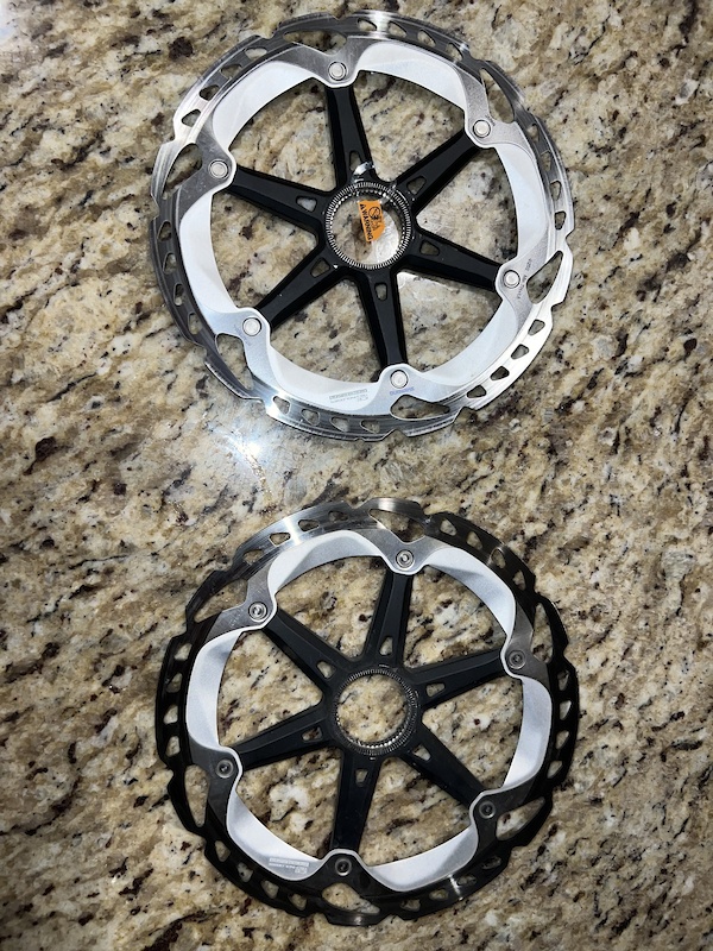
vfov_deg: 67.3
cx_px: 356
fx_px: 714
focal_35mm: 26
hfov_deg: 53.1
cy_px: 476
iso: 40
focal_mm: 5.7
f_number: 1.5
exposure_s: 1/68
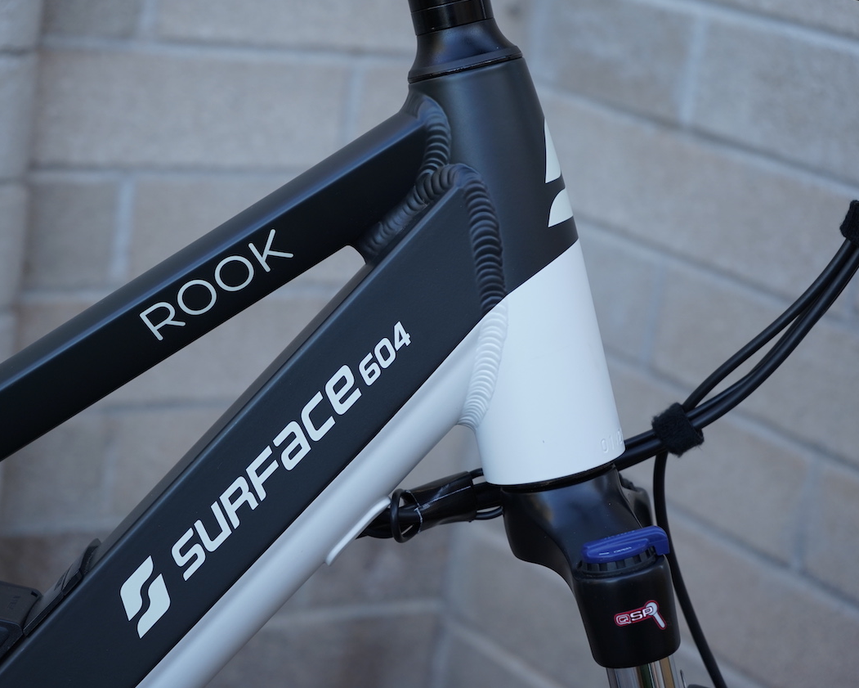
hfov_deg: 23.8
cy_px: 342
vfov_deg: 19.2
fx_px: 2034
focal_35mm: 80
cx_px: 414
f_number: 5.6
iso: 400
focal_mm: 70
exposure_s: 1/160
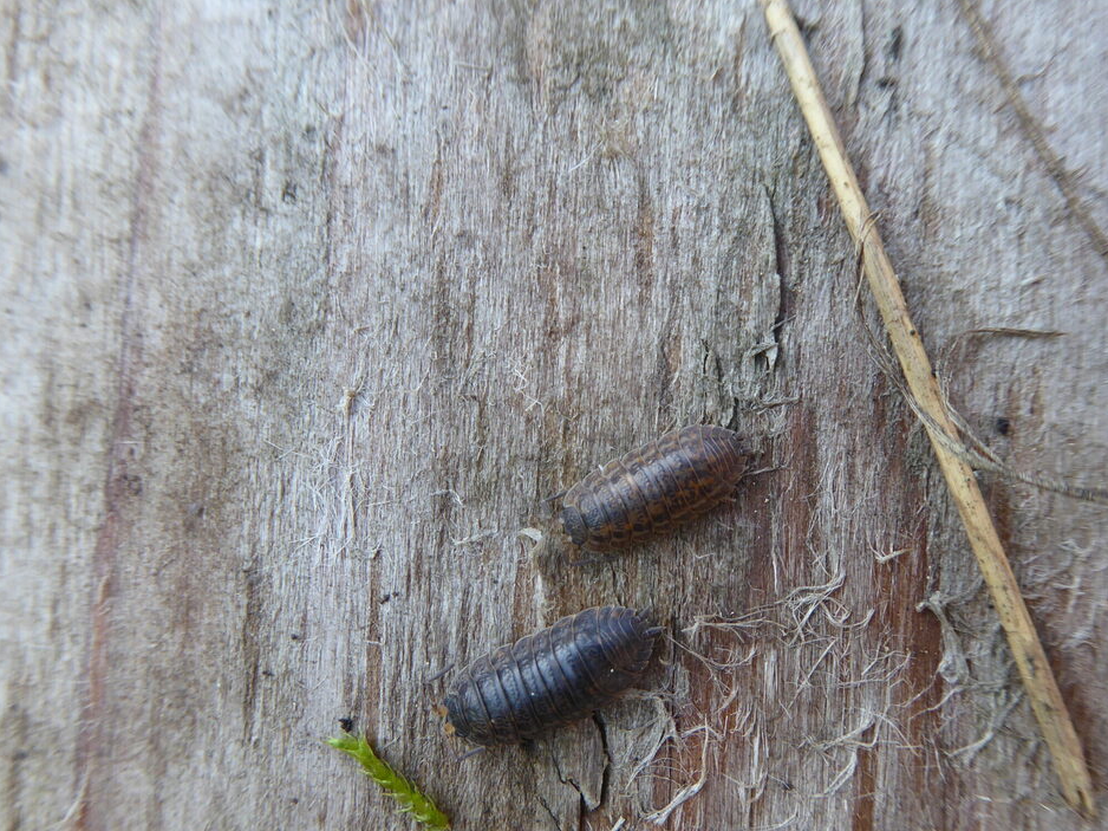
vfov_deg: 43.8
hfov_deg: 56.8
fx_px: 1024
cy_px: 512
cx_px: 572
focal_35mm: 32
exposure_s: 1/80
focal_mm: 4.3
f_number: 3.3
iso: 80
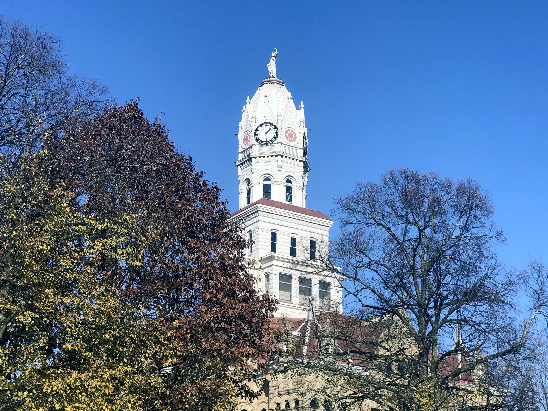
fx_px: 902
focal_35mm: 57
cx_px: 274
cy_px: 206
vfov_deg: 25.7
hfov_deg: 33.8
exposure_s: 1/800
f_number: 2.8
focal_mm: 6.6
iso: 20
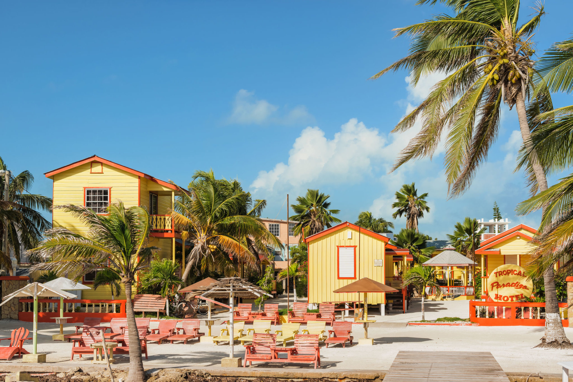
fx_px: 796
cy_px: 191
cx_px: 286
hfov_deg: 39.6
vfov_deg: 27.0
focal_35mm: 50
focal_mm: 50
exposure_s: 1/1250
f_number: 8
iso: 125
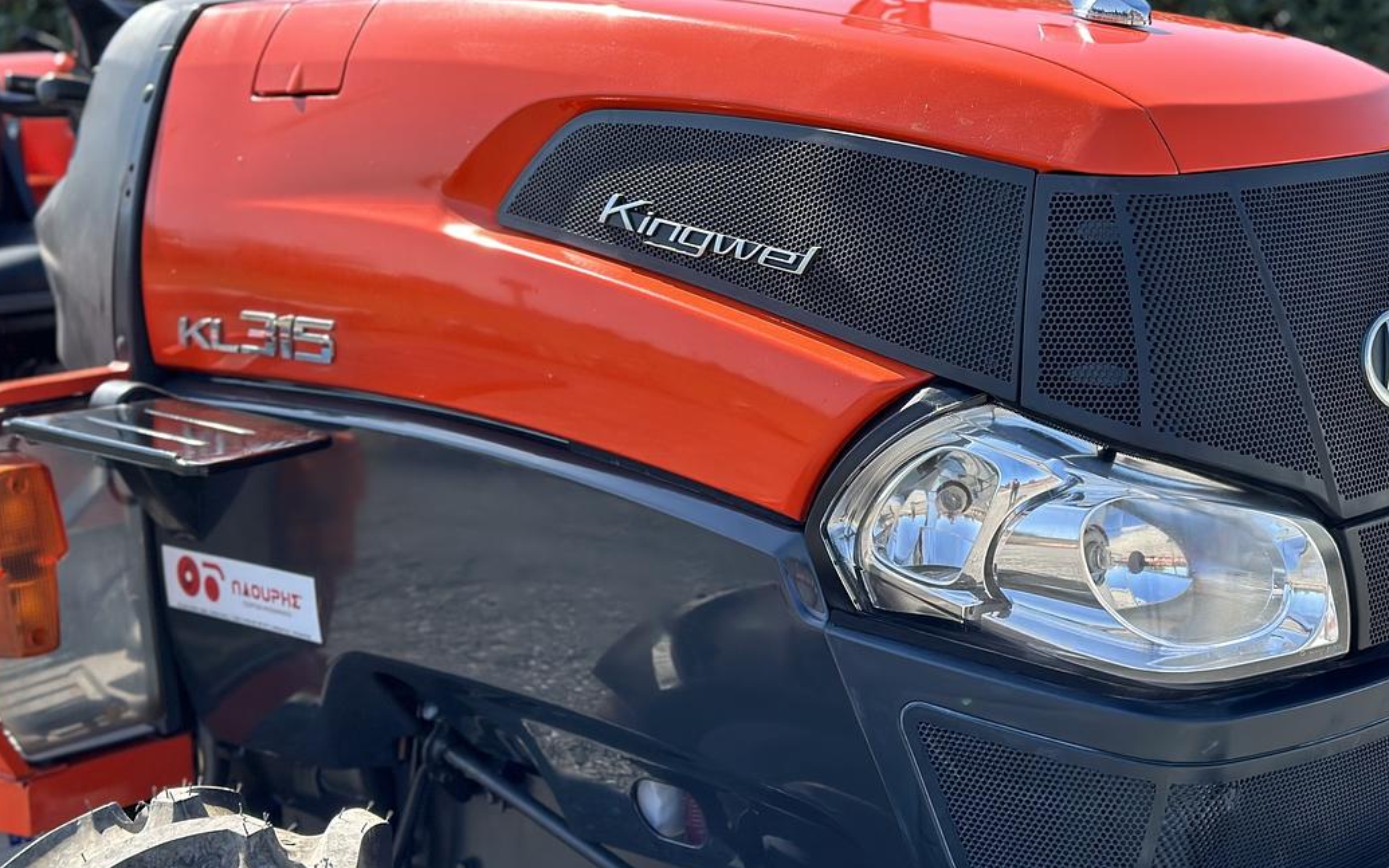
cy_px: 325
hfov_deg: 34.5
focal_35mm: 59
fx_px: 2234
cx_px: 789
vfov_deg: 21.9
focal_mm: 6.86
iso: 80
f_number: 1.78
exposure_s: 1/1695
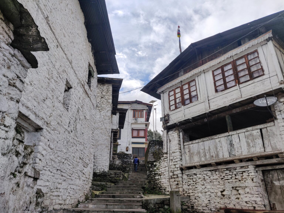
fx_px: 205
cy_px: 106
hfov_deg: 69.4
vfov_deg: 54.9
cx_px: 142
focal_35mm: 25
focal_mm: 4.25
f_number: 1.7
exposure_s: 1/788
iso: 100
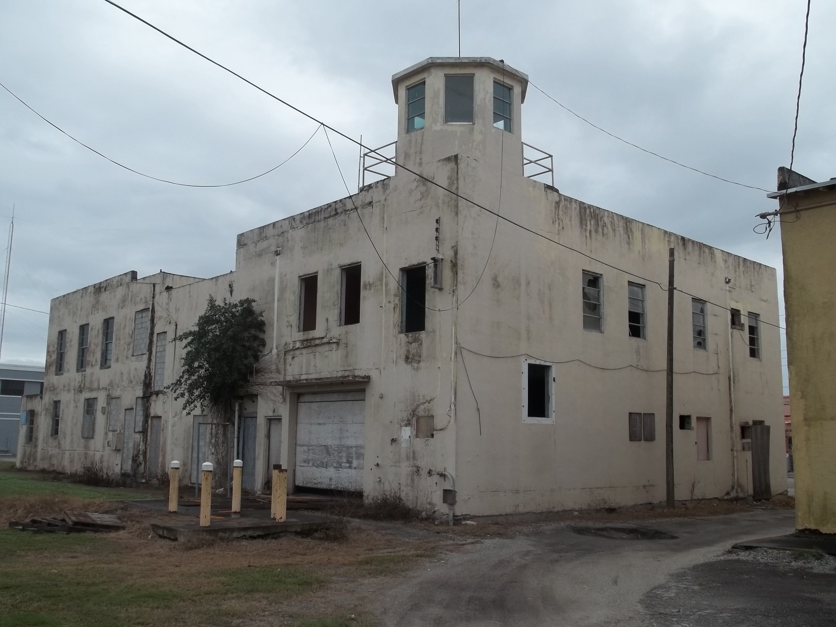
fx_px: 797
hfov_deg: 55.4
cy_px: 314
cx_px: 418
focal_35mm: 33
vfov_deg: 42.9
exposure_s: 1/100
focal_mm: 5.9
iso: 64
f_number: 8
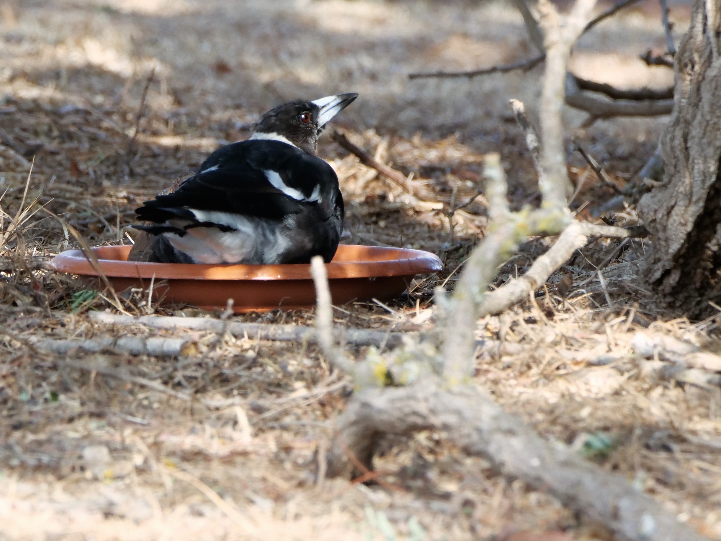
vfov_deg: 2.8
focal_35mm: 528
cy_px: 270
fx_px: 10998
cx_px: 360
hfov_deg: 3.8
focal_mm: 264
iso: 800
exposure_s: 1/400
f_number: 8
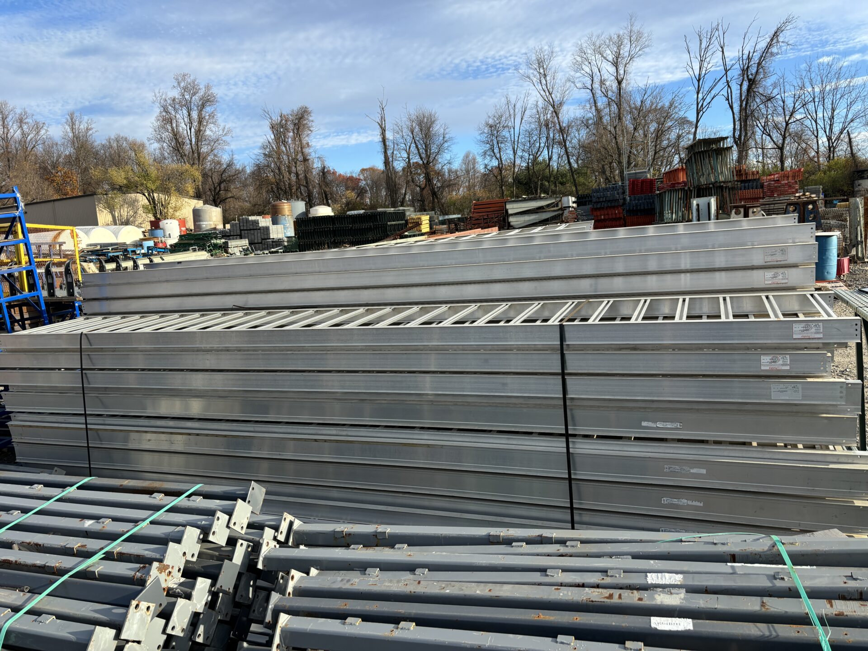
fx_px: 652
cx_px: 434
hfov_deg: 67.3
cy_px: 326
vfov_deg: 53.1
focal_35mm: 26
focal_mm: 5.96
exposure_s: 1/1477
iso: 50
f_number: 1.6
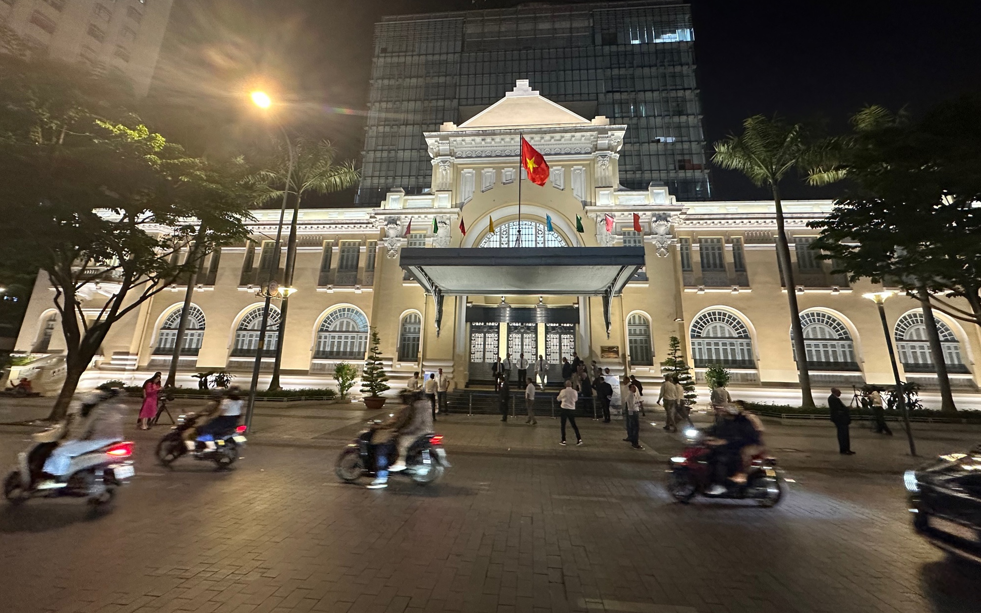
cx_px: 495
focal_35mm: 15
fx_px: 401
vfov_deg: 74.5
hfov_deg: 101.5
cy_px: 267
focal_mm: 2.22
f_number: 2.2
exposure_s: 1/50
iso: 400
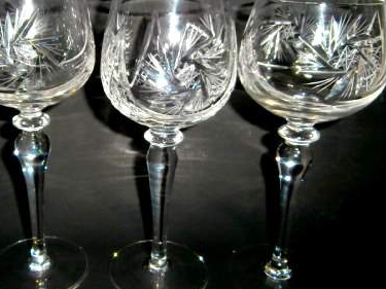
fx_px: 457
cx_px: 109
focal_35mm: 41
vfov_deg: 35.0
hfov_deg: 44.6
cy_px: 115
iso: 200
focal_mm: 4.2
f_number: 3
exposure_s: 1/30
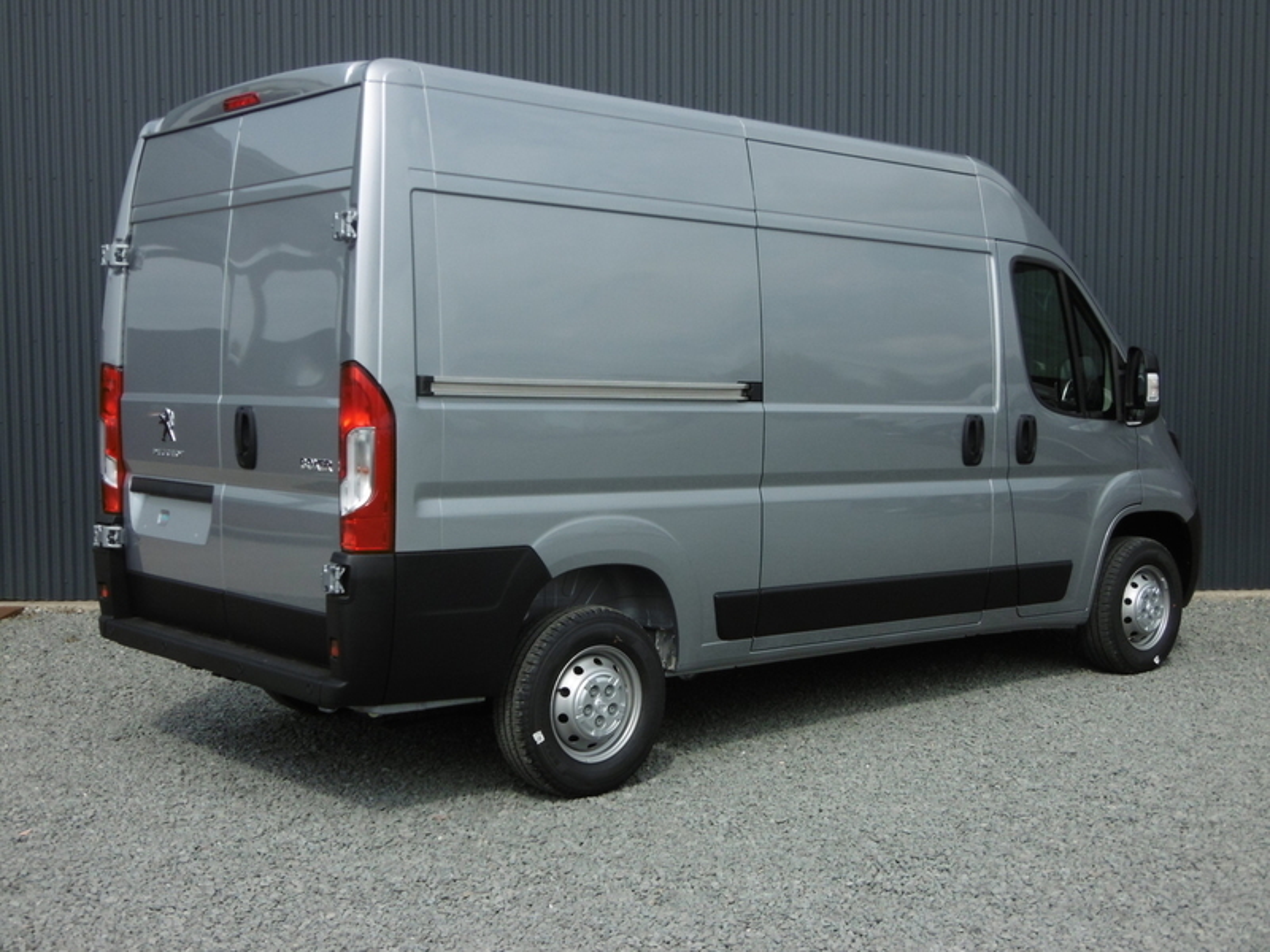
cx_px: 635
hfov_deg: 43.9
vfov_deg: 33.6
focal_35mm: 43
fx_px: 1578
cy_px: 476
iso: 100
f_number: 3.8
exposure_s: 1/800
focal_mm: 7.7
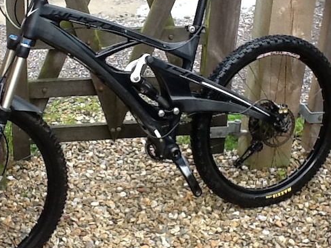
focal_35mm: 72
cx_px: 114
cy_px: 108
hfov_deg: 26.9
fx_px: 689
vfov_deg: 20.4
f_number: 2.4
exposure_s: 1/159
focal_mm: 2.03
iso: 40
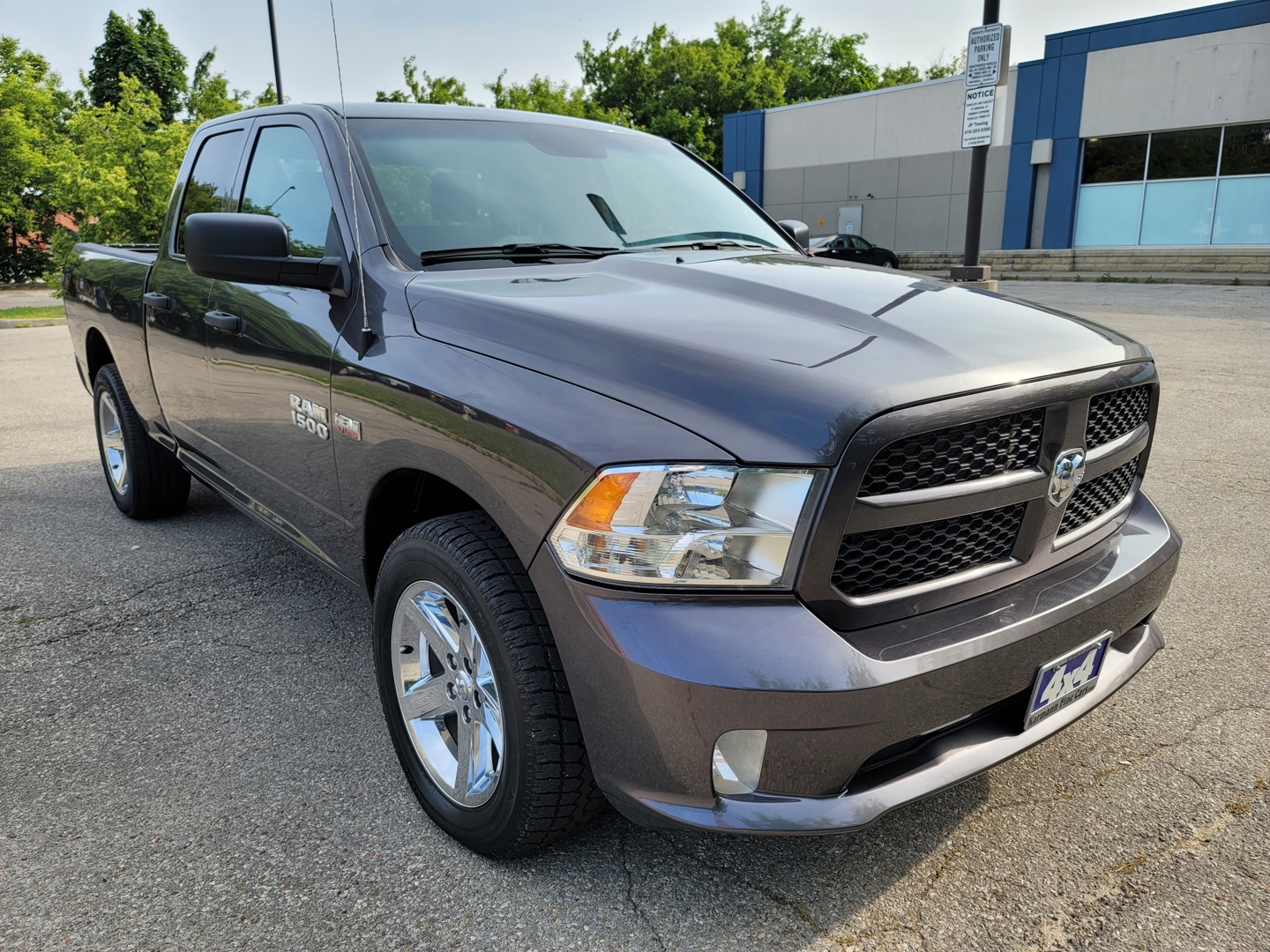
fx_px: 917
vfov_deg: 54.9
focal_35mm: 25
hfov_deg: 69.4
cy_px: 476
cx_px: 635
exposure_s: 1/433
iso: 20
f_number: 1.8
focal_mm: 7
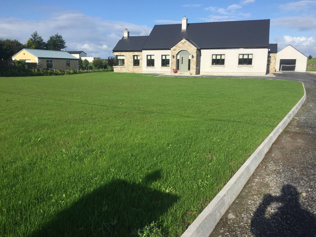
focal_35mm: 29
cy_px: 118
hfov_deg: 61.7
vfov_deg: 48.2
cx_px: 158
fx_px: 265
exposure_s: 1/2083
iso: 32
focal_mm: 4.15
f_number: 2.2
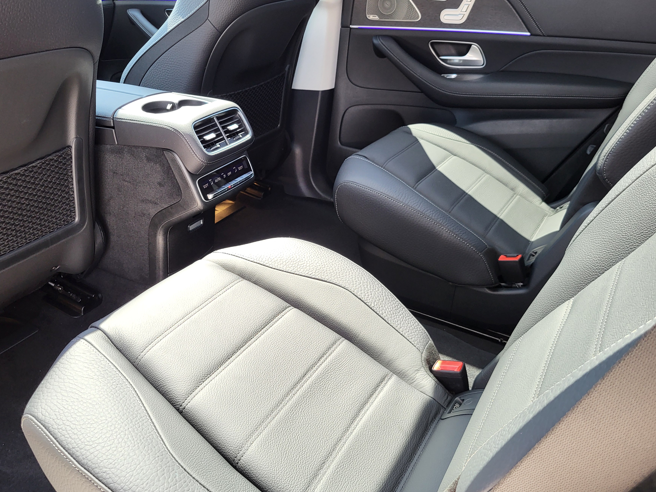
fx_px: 569
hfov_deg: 59.9
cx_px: 299
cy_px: 271
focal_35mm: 30
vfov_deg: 46.7
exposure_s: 1/120
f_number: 1.8
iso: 100
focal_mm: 5.4
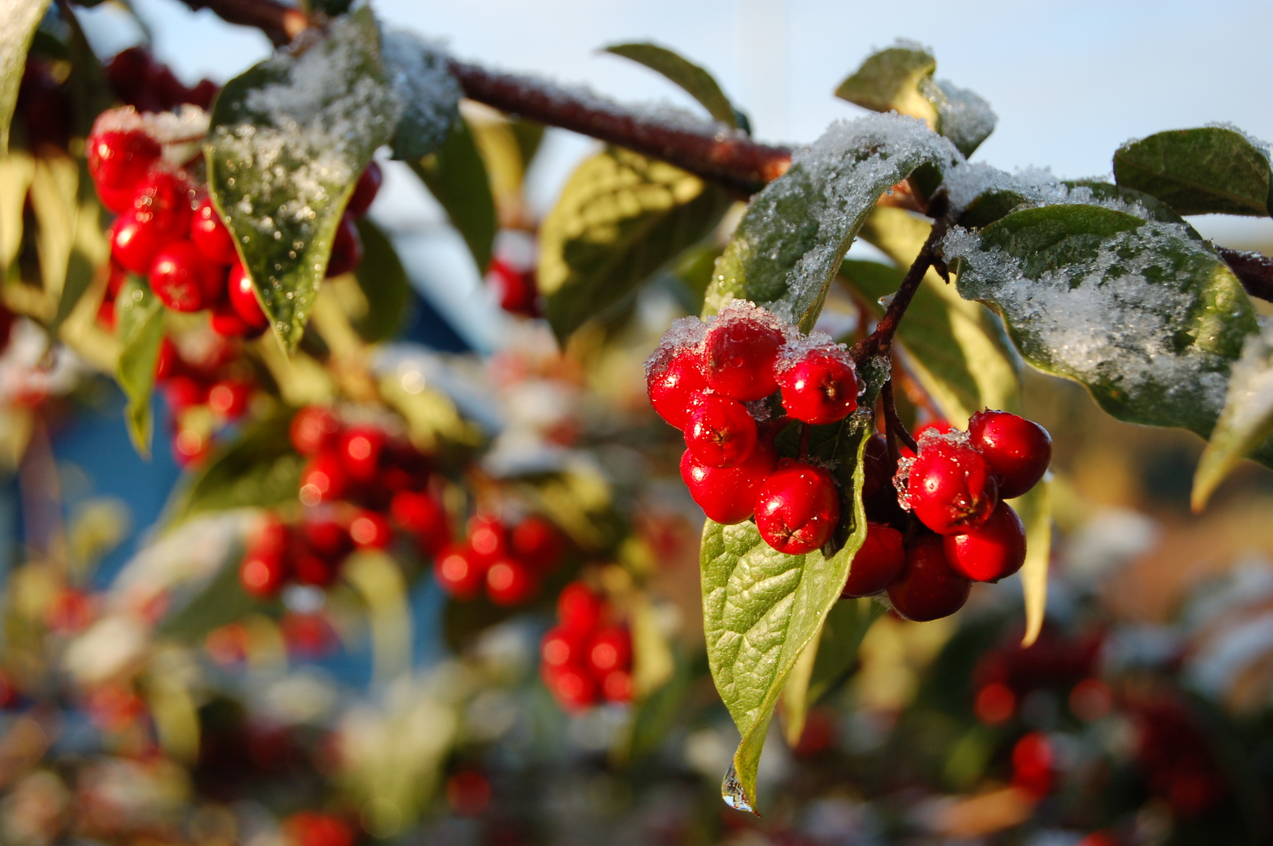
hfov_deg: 24.6
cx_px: 636
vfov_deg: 16.5
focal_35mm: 82
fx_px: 2915
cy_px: 423
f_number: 8
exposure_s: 1/80
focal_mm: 55
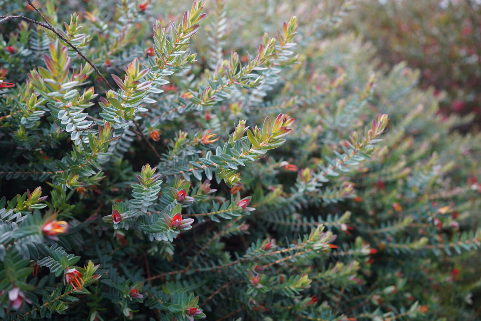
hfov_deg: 54.4
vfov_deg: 37.9
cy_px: 160
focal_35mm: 35
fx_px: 468
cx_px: 240
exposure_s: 1/60
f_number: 5
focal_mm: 35
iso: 200
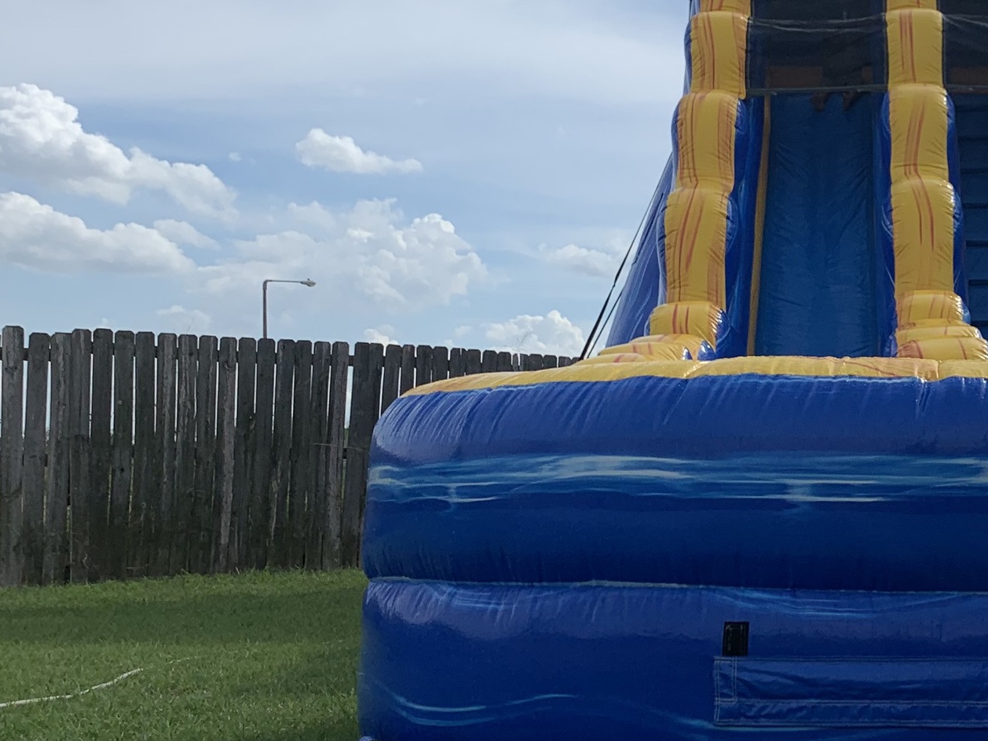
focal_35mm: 62
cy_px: 331
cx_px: 947
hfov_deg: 29.5
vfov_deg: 23.6
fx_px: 1770
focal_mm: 4.25
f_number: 1.8
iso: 25
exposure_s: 1/5405
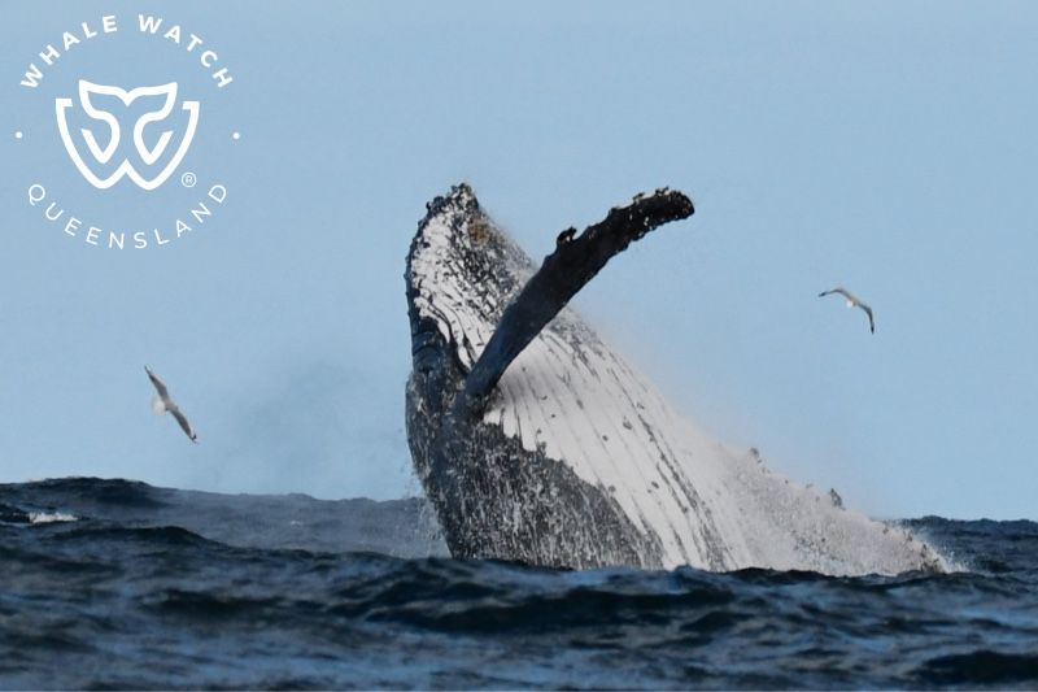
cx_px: 519
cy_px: 346
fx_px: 9080
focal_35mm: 315
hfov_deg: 6.5
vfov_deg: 4.4
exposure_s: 1/2000
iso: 280
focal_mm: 210
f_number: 8
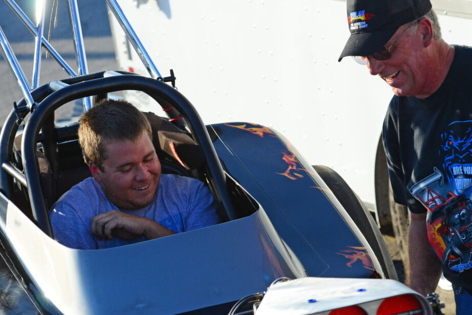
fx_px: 3356
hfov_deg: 8.0
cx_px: 198
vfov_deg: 5.4
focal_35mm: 256
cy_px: 152
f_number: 6.3
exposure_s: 1/1250
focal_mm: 130
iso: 640
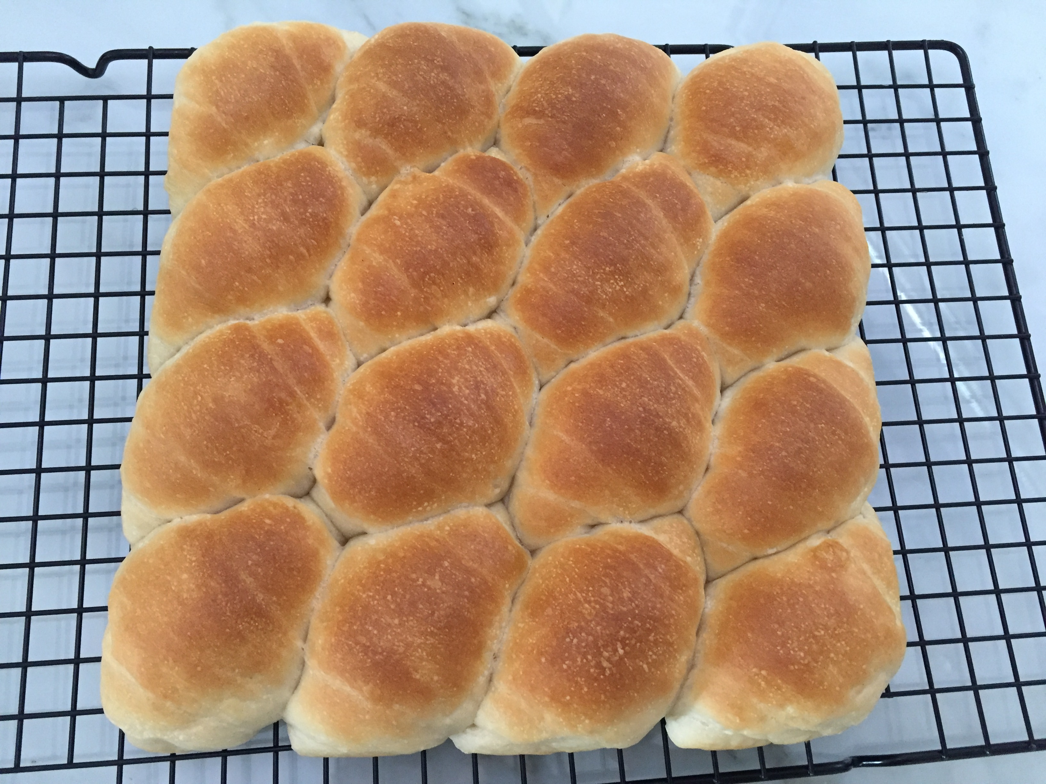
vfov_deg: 48.2
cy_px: 392
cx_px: 523
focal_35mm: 29
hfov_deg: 61.7
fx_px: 876
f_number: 2.2
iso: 250
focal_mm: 4.15
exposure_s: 1/33
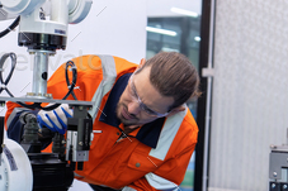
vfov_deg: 15.0
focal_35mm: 91
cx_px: 235
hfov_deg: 22.1
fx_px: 727
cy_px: 120
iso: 1250
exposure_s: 1/160
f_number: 2.8
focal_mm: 35
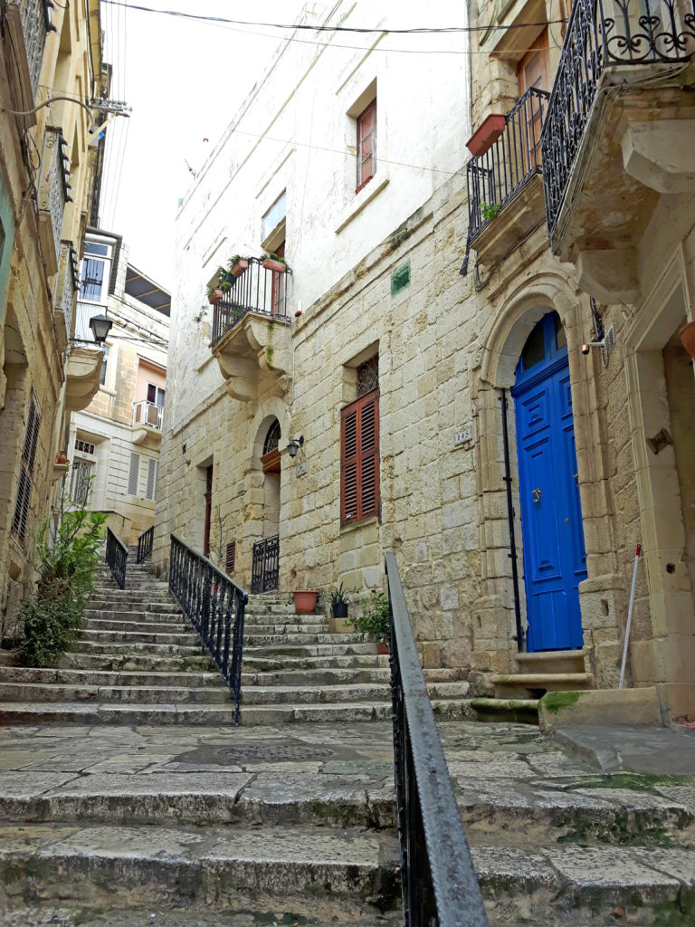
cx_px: 348
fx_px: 830
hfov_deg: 45.4
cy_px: 464
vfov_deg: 58.4
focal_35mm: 31
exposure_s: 1/120
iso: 40
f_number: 1.9
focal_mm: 3.7
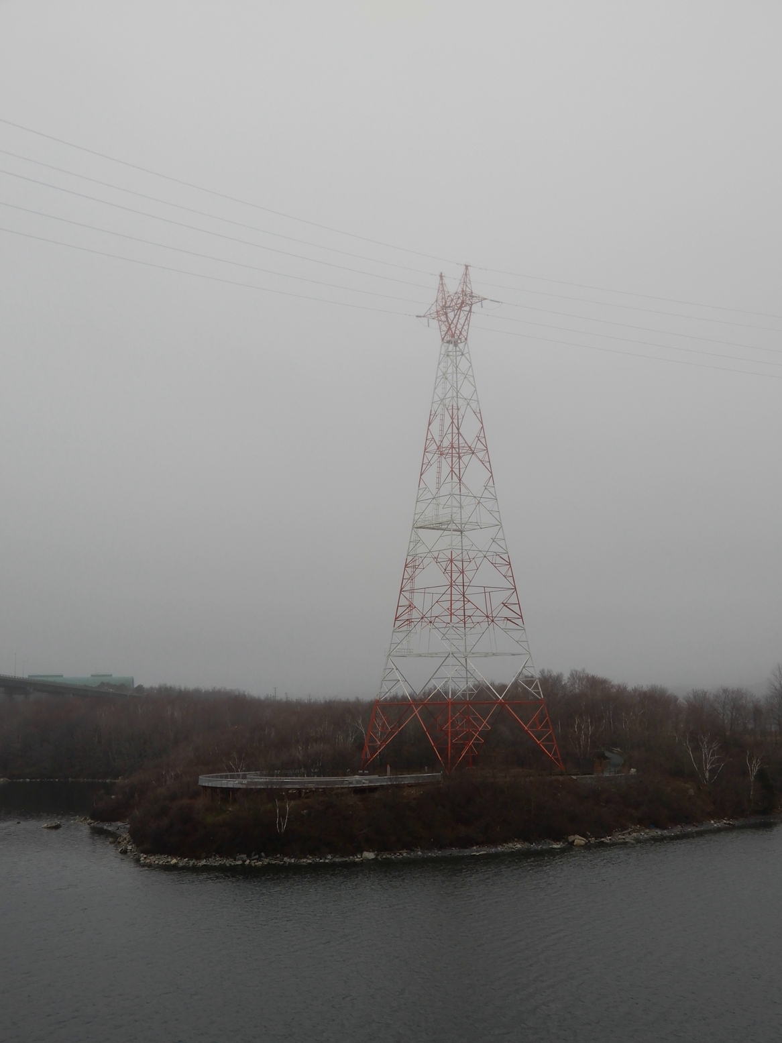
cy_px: 522
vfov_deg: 42.1
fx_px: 1356
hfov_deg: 32.2
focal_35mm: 45
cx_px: 391
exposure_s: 1/200
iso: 80
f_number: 4
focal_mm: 8
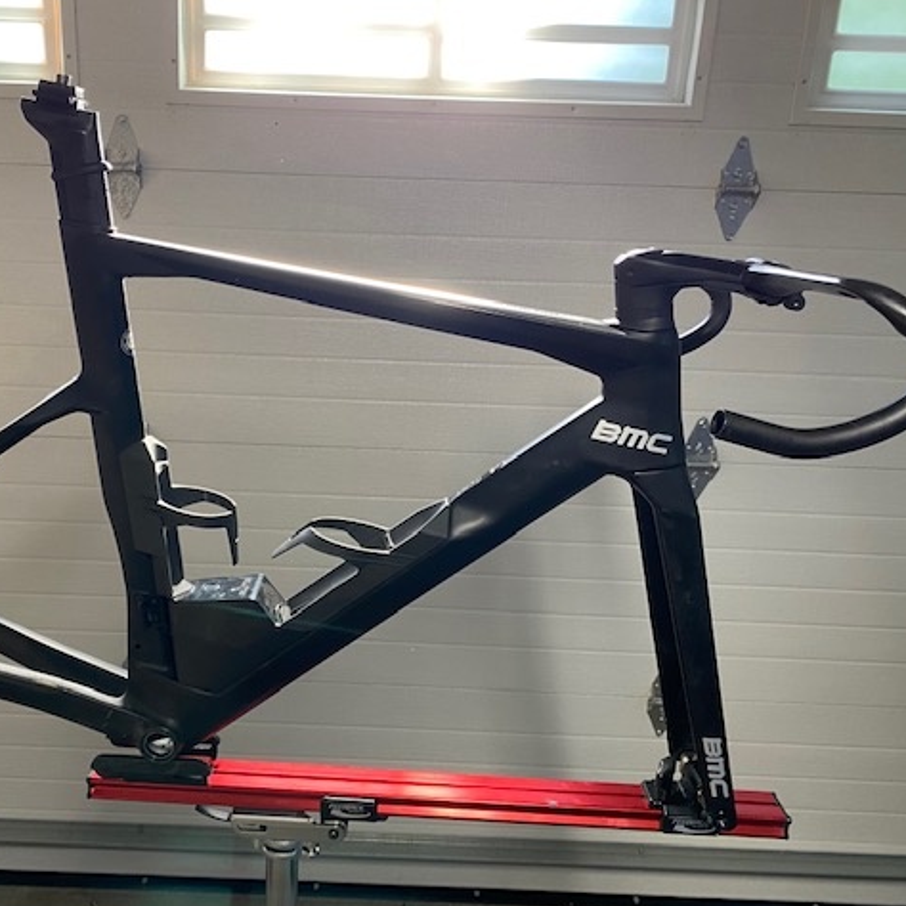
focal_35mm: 31
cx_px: 342
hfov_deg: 52.0
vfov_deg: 52.5
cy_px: 457
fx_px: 918
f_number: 1.8
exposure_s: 1/60
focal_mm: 4.25
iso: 125
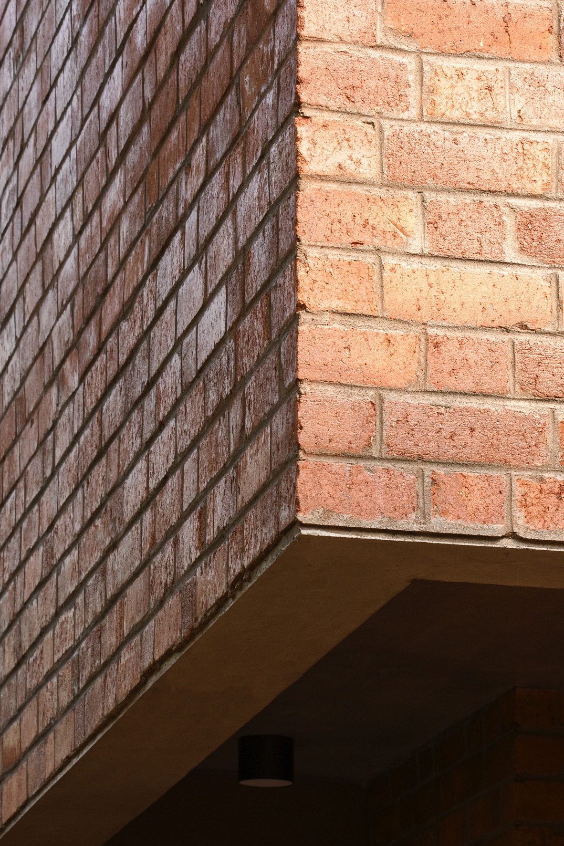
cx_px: 592
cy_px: 528
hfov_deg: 8.4
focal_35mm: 163
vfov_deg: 12.6
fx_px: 3830
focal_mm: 70
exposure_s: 1/100
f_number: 11
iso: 200
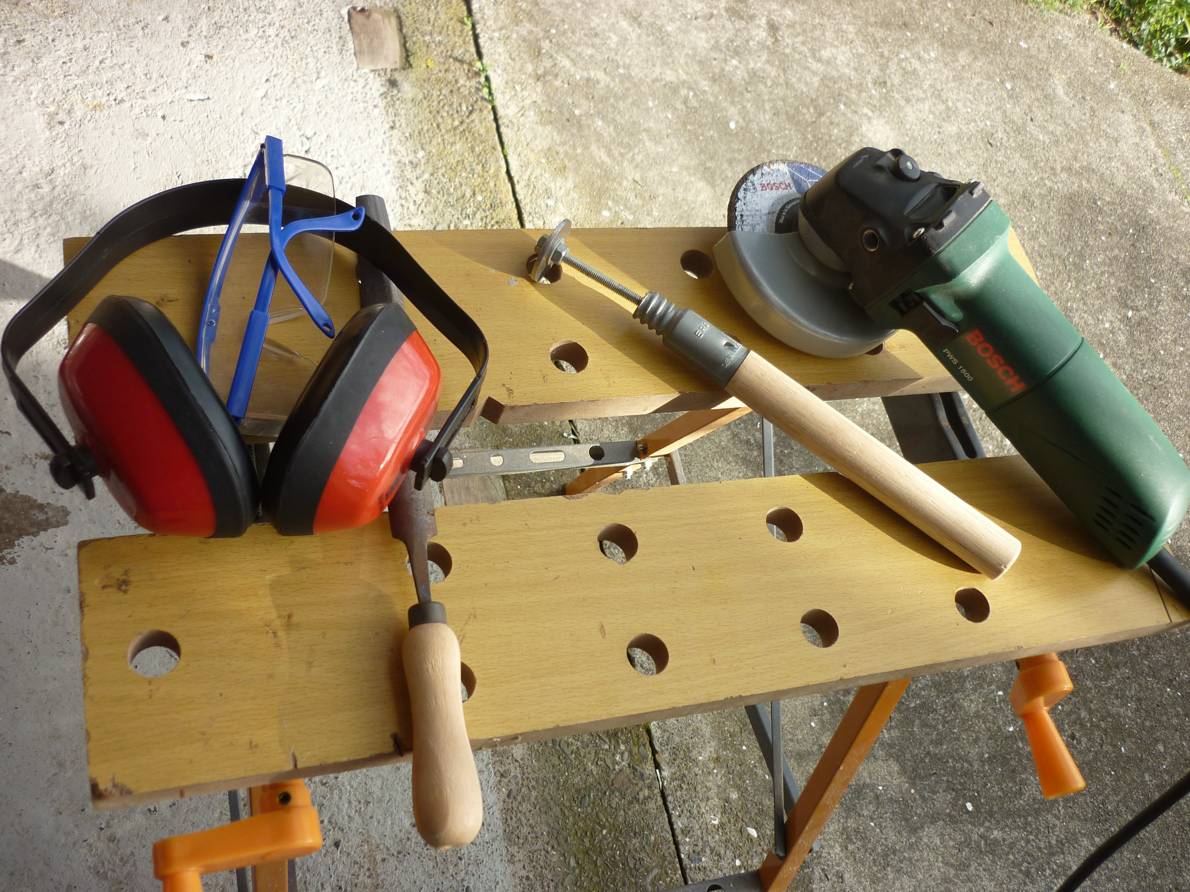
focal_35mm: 33
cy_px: 446
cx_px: 595
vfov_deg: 42.9
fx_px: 1134
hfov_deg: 55.4
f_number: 2.8
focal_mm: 5.5
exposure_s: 1/250
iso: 80
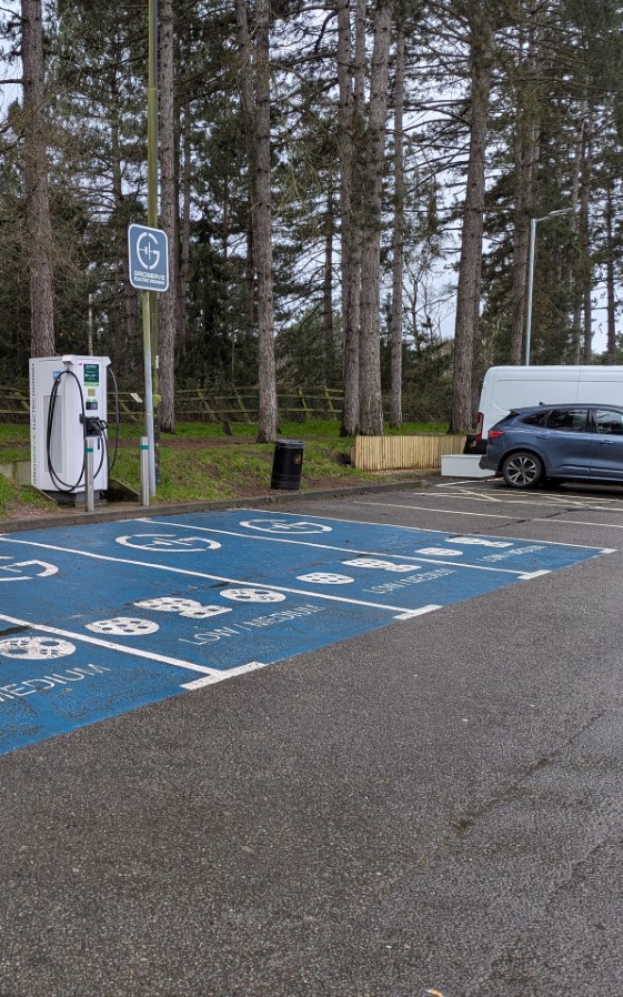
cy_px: 498
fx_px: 924
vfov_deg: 56.7
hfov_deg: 35.5
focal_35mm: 34
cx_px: 87
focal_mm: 6.81
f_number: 1.85
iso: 42
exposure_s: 1/112
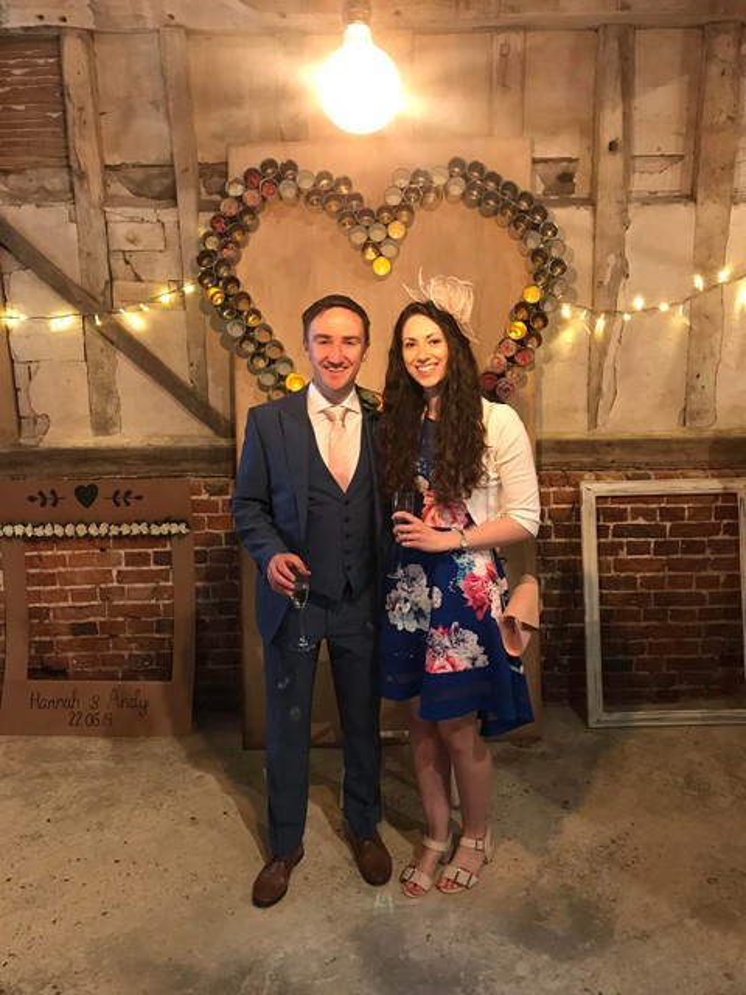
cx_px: 373
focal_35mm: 28
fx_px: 805
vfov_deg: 63.4
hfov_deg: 49.7
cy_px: 498
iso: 100
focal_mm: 3.99
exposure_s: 1/10
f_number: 1.8
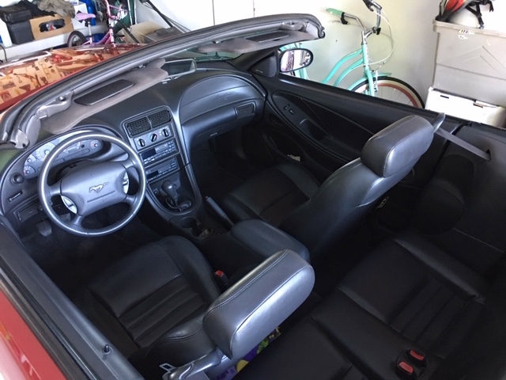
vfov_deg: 48.2
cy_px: 190
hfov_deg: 61.7
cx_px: 253
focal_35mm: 29
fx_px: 424
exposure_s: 1/10
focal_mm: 4.15
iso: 80
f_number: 2.2
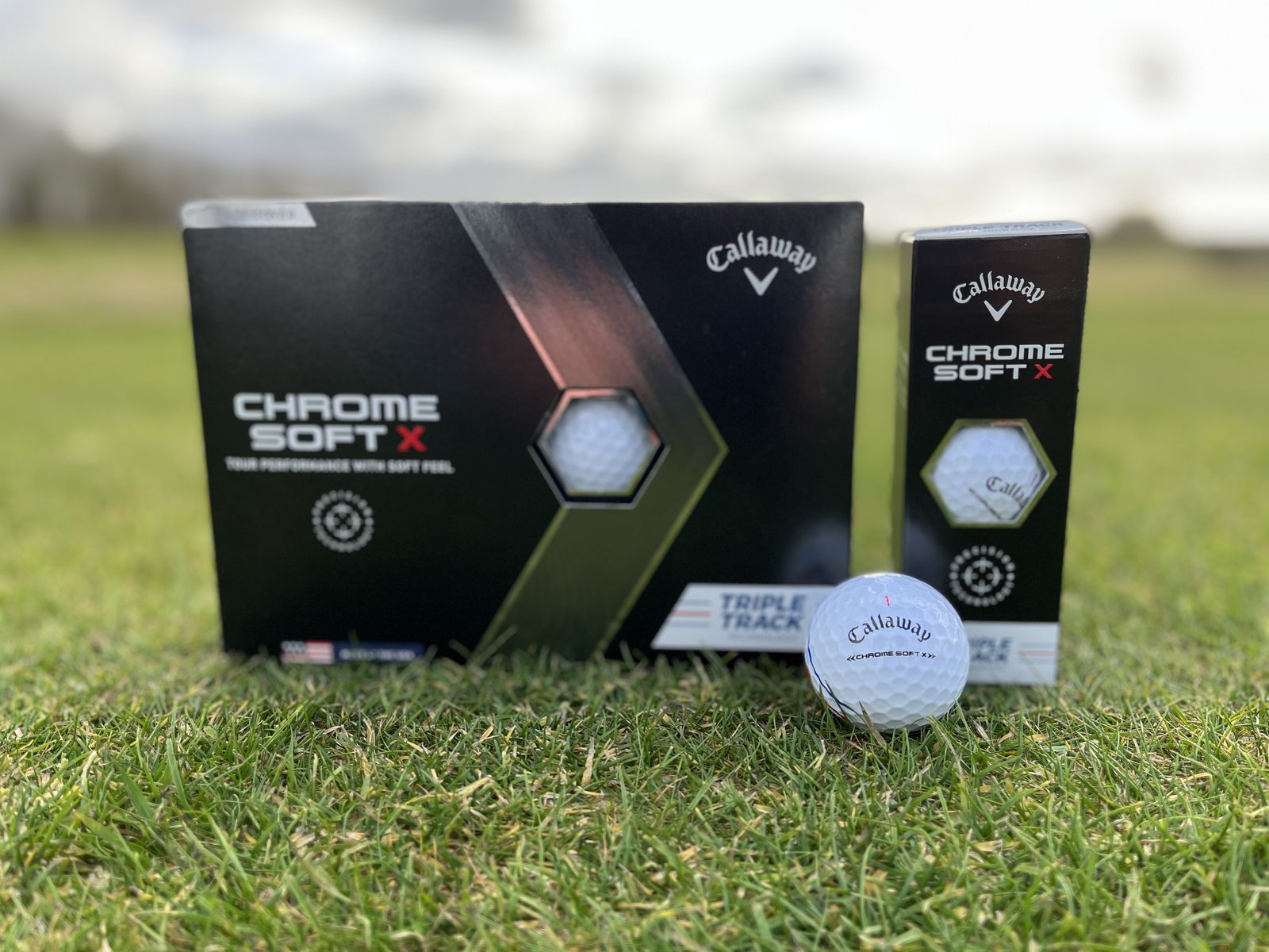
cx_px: 634
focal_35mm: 26
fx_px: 953
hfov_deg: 67.3
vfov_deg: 53.1
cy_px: 476
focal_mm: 5.1
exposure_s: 1/583
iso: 50
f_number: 1.6
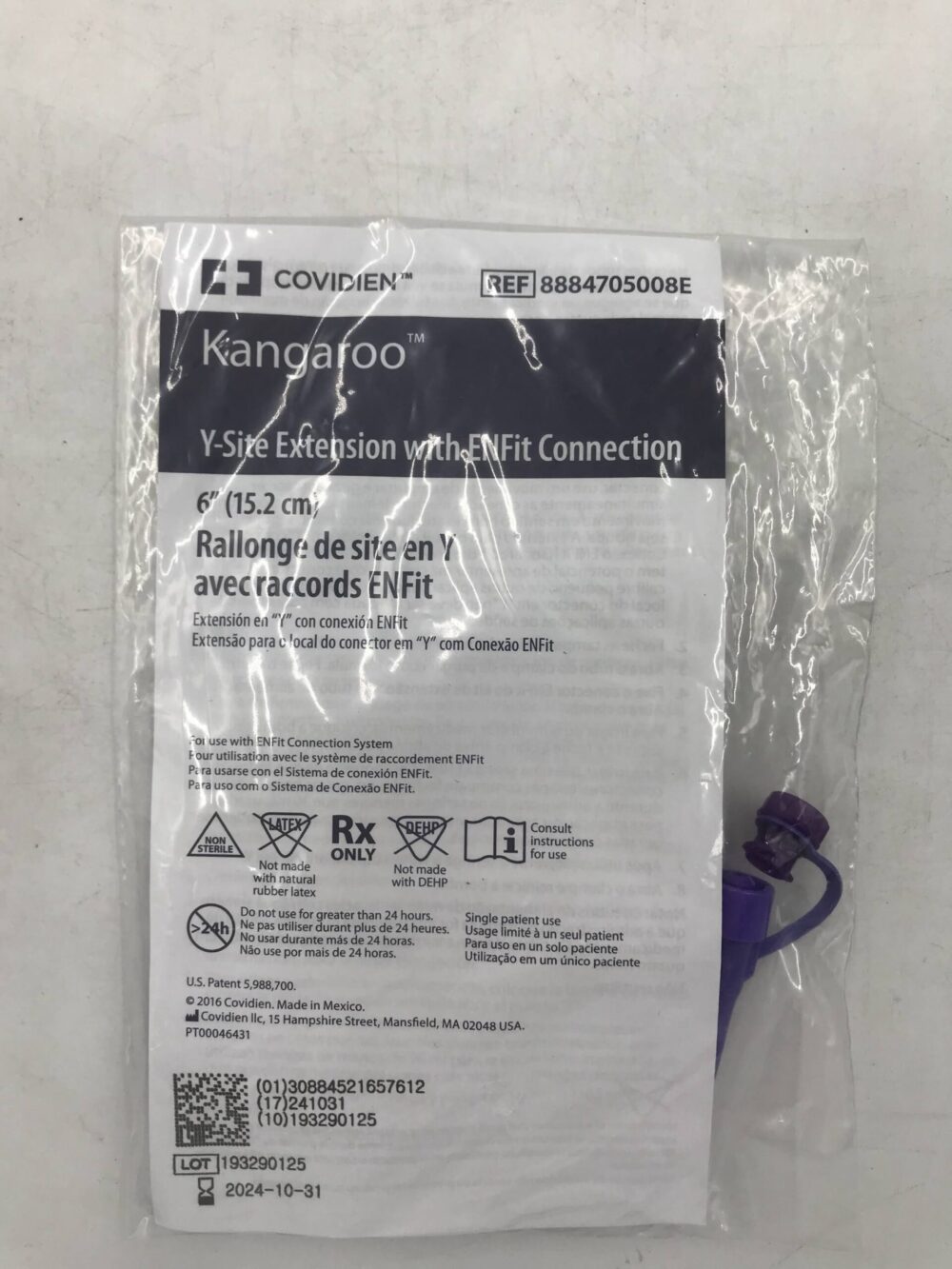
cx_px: 476
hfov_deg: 49.8
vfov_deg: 63.4
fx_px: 1027
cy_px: 634
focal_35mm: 28
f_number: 1.8
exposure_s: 1/226
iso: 20
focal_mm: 3.99
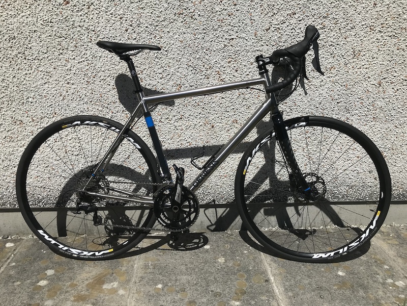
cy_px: 153
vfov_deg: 49.7
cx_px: 204
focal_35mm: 28
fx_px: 329
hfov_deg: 63.4
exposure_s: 1/5319
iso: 20
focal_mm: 3.99
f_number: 1.8
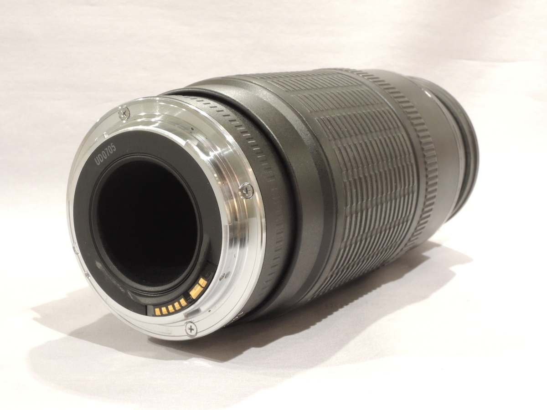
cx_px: 274
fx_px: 980
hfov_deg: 31.2
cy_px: 205
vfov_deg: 23.7
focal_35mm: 62
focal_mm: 11.1
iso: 400
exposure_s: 1/15
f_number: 7.4
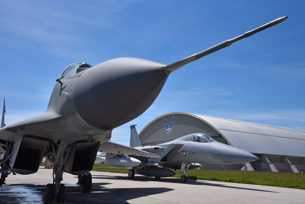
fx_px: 288
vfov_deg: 38.9
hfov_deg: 55.8
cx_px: 152
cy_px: 102
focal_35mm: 34
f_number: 16
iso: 2000
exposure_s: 1/2000
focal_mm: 34
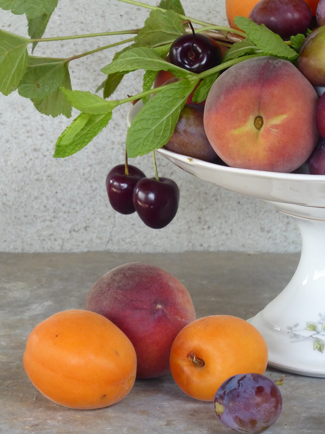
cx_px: 162
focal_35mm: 313
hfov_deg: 4.8
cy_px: 217
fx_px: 3918
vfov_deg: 6.3
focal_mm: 50.5
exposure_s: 1/50
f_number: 5.7
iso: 400
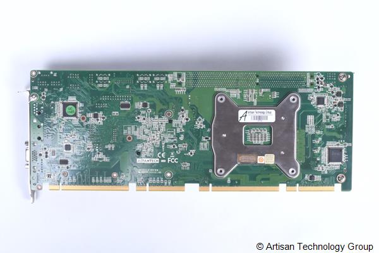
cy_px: 126
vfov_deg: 47.9
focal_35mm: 27
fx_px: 284
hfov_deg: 67.4
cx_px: 190
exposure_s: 1/200
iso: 200
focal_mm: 18
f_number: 14
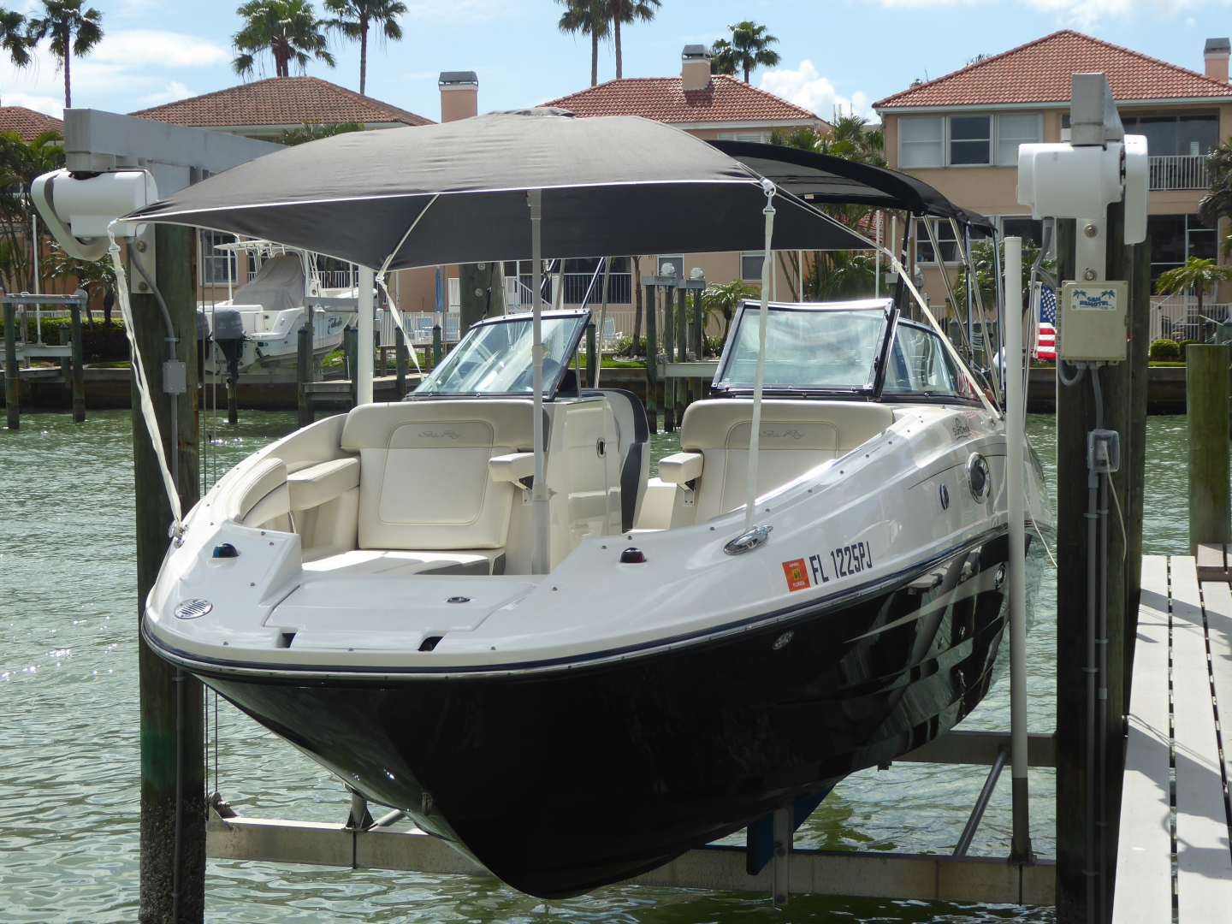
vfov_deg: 22.6
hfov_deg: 29.8
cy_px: 462
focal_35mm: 65
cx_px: 616
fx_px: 2313
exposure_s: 1/640
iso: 80
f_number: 4.3
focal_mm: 10.9
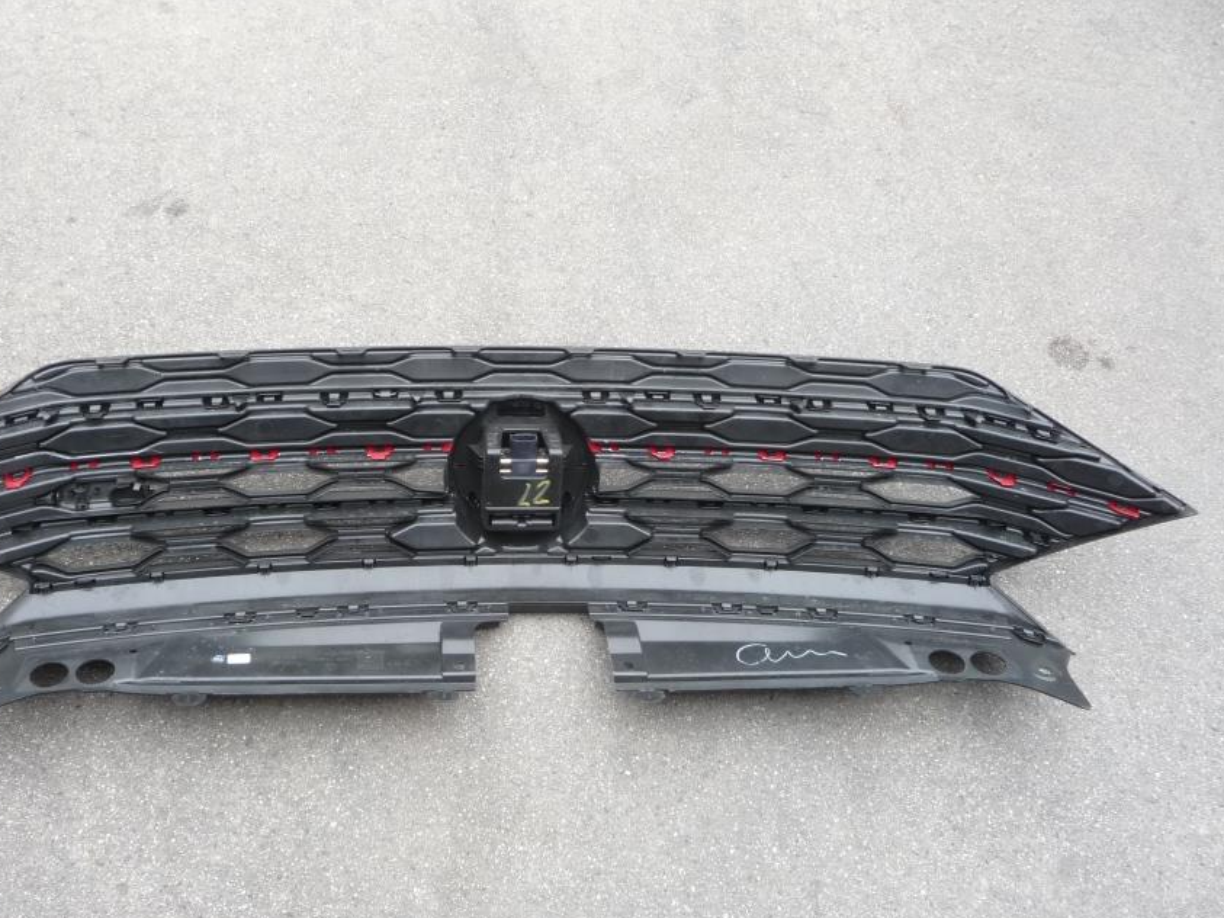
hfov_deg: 53.7
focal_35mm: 34
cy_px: 520
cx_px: 513
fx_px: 1202
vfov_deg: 41.7
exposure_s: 1/60
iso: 100
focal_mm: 4.7
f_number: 3.3
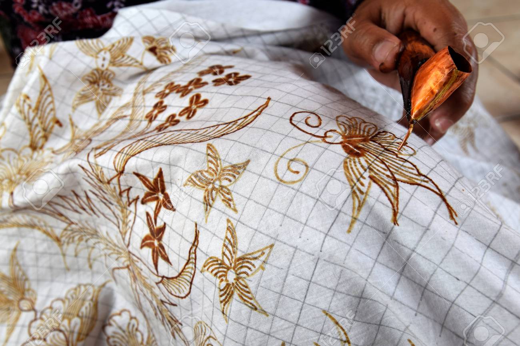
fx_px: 412
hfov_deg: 64.6
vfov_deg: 45.6
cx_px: 260
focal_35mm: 28
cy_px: 173
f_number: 6.3
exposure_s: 1/80
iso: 400
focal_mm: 19
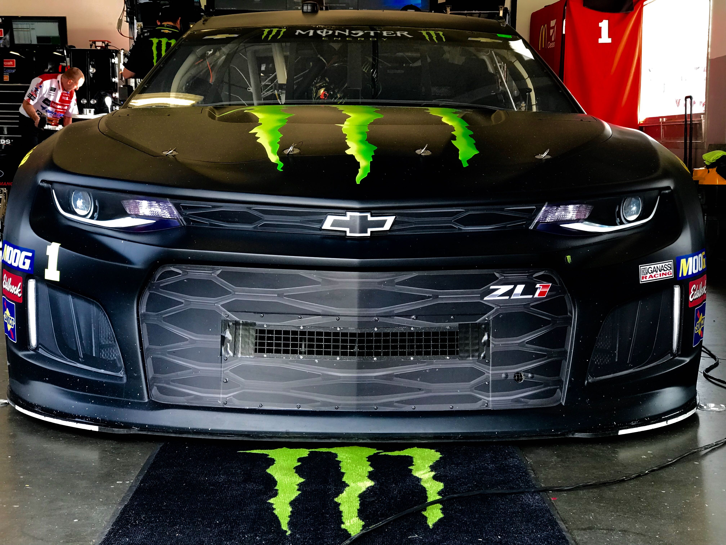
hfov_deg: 33.8
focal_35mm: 57
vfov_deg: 25.7
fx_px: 1195
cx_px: 363
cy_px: 272
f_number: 2.8
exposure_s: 1/60
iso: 50
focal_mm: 6.6
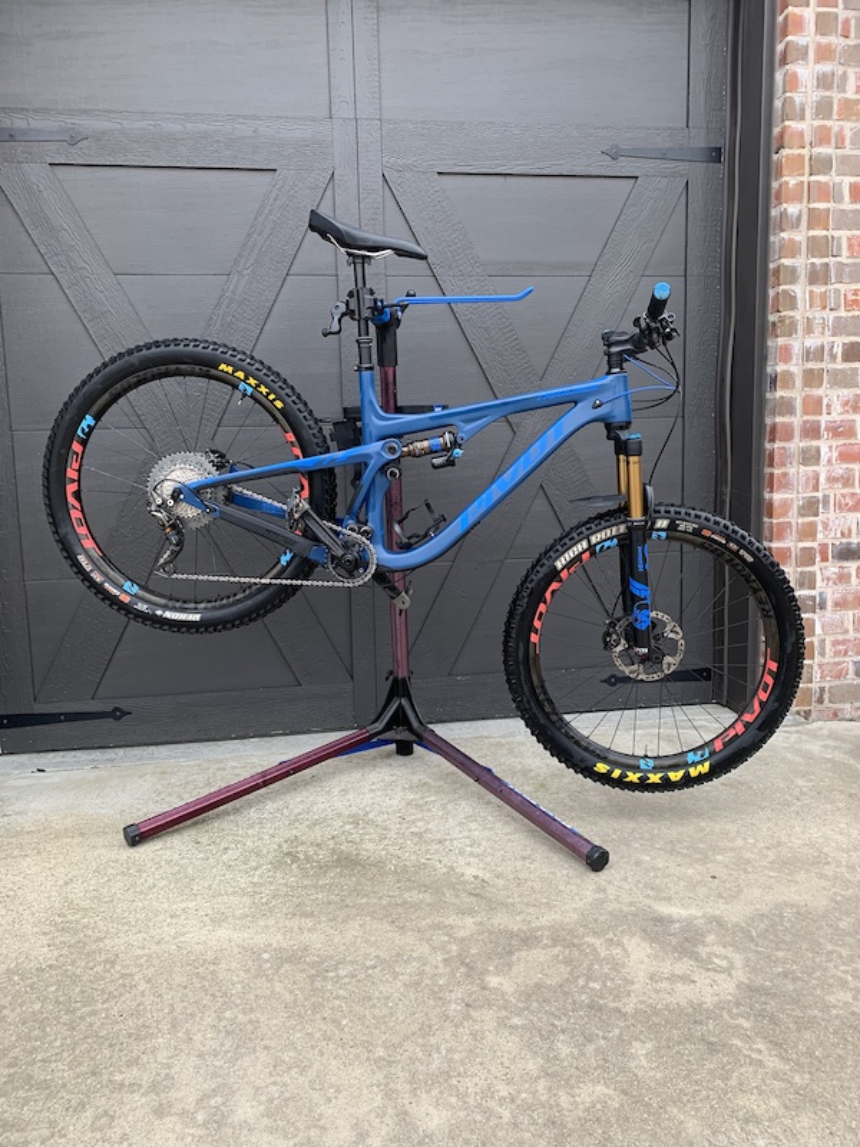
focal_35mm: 26
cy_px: 574
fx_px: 861
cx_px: 430
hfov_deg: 53.1
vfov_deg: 67.3
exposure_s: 1/121
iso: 50
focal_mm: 4.25
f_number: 1.8
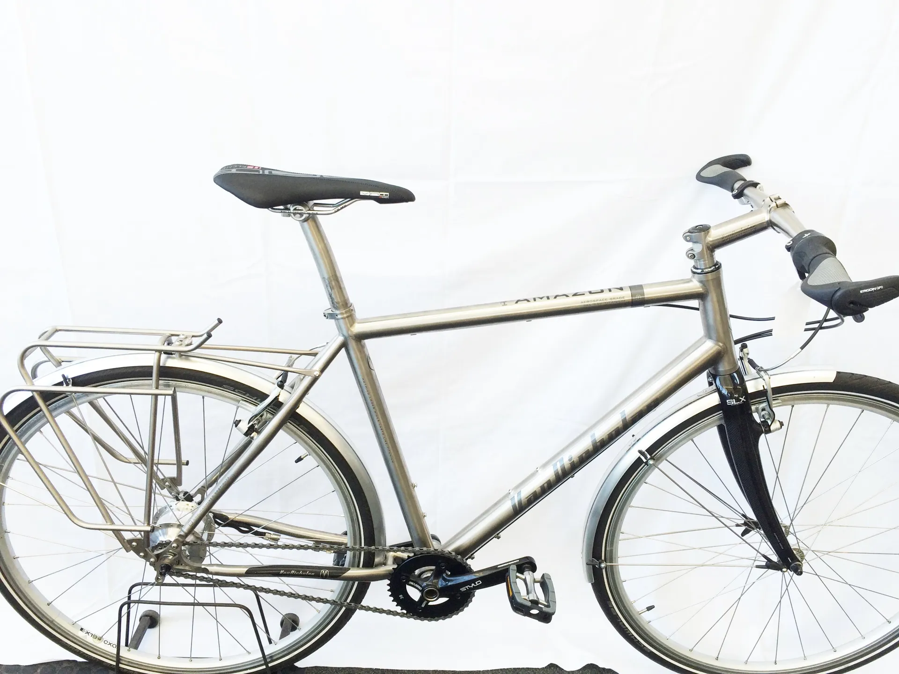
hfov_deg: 61.7
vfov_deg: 48.2
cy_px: 337
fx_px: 753
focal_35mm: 29
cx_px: 450
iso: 32
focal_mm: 4.15
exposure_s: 1/100
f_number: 2.2
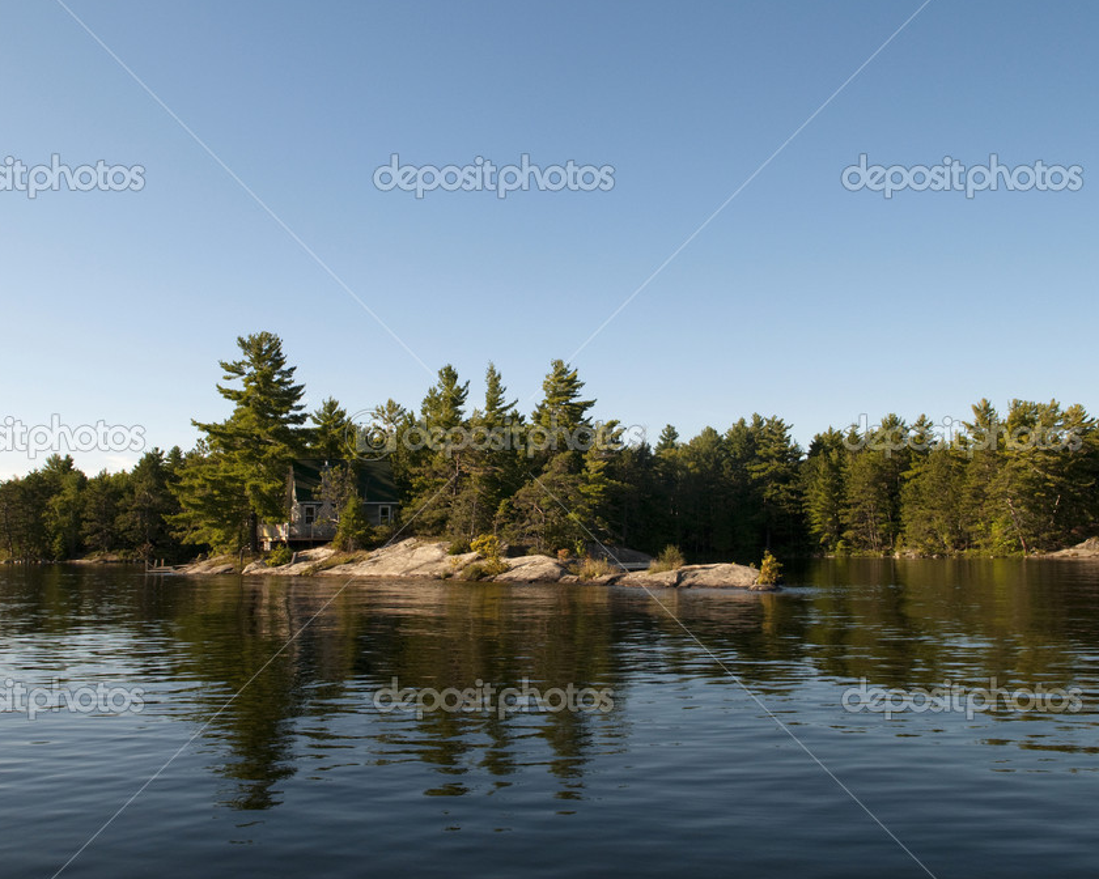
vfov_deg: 45.1
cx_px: 493
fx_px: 1059
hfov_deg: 54.7
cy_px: 437
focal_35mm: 33
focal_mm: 19
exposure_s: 1/800
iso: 200
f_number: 5.6
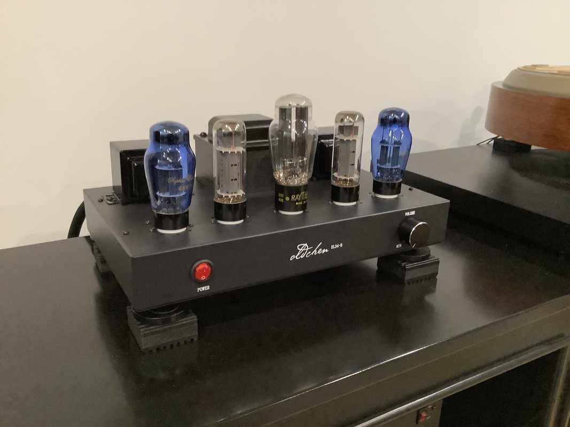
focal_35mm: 31
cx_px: 285
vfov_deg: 45.4
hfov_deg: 58.4
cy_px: 214
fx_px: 510
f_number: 2.4
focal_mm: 3.3
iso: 640
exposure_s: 1/20
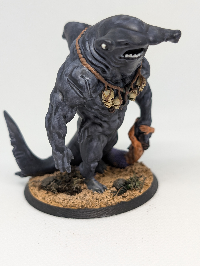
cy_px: 133
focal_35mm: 49
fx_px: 377
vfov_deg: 38.9
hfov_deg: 29.7
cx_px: 100
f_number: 1.68
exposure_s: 1/70.9
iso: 61
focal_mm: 6.9
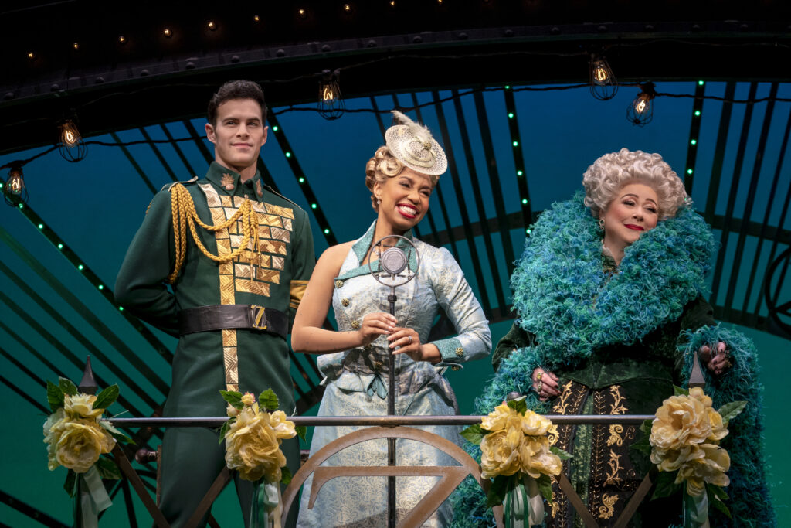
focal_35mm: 105
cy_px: 264
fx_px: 2307
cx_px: 396
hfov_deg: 19.5
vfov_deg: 13.0
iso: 1600
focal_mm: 105
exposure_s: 1/250
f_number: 7.1
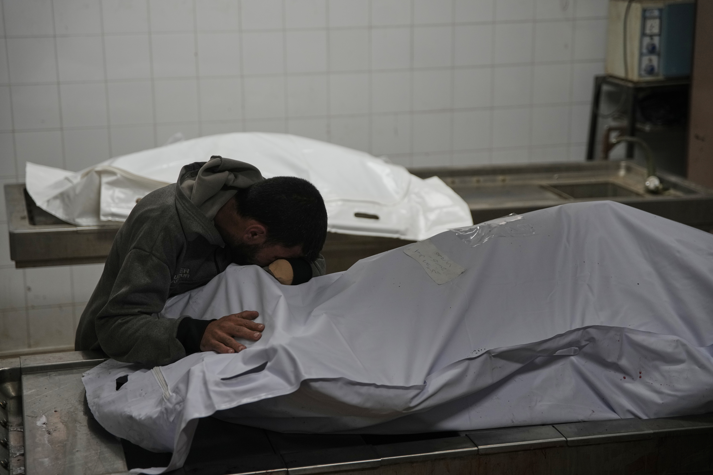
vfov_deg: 25.5
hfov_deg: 37.5
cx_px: 351
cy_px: 239
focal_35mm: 53
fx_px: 1050
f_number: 2.8
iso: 800
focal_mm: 52
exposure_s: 1/500
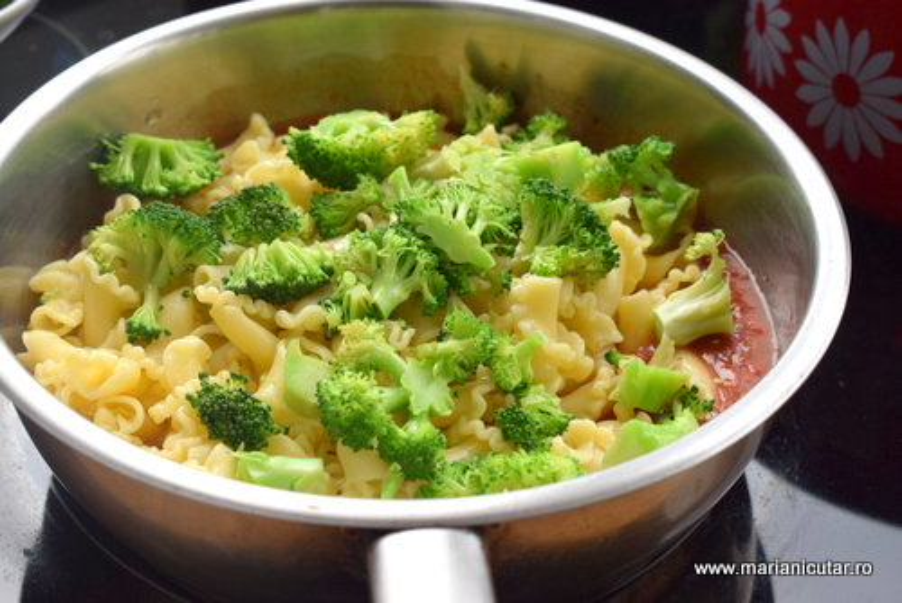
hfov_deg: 29.2
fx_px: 1730
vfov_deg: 19.8
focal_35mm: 69
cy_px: 302
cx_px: 451
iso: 320
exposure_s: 1/250
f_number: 8
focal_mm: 46
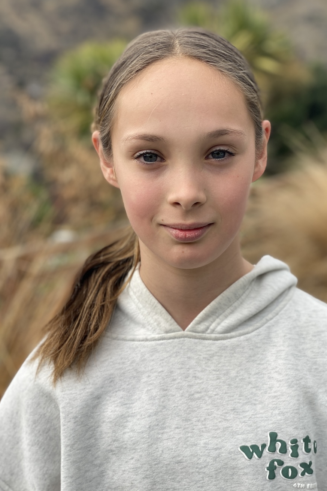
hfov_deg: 24.6
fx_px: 750
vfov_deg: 36.3
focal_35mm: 55
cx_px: 186
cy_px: 248
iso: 20
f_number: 2
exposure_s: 1/358
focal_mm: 6
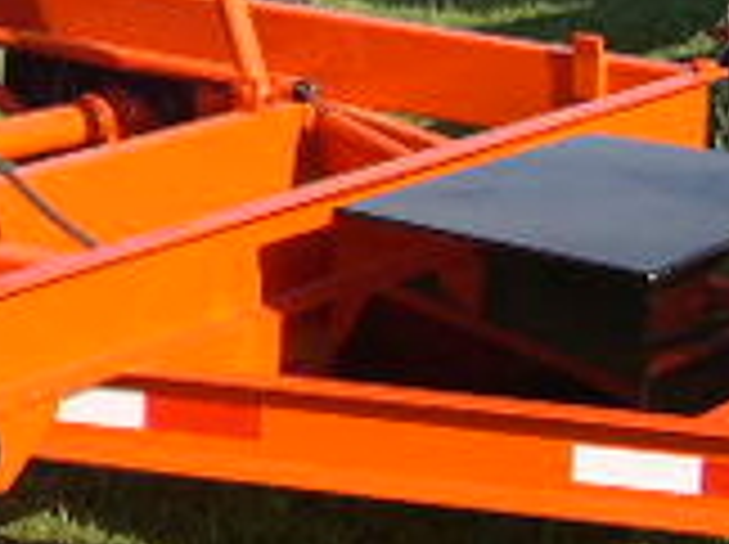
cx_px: -135
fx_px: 2965
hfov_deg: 13.6
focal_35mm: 141
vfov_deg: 10.1
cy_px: -319
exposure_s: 1/132
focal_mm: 8
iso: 100
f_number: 7.6
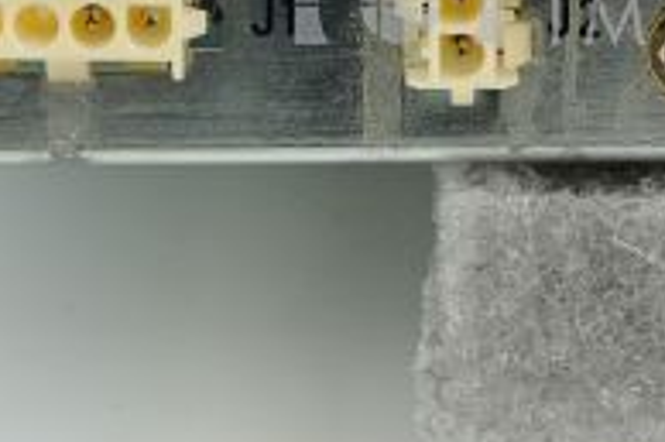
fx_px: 6847
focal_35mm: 371
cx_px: 638
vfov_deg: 3.7
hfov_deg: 5.5
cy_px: -36
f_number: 7.1
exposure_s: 1/100
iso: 800
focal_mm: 120
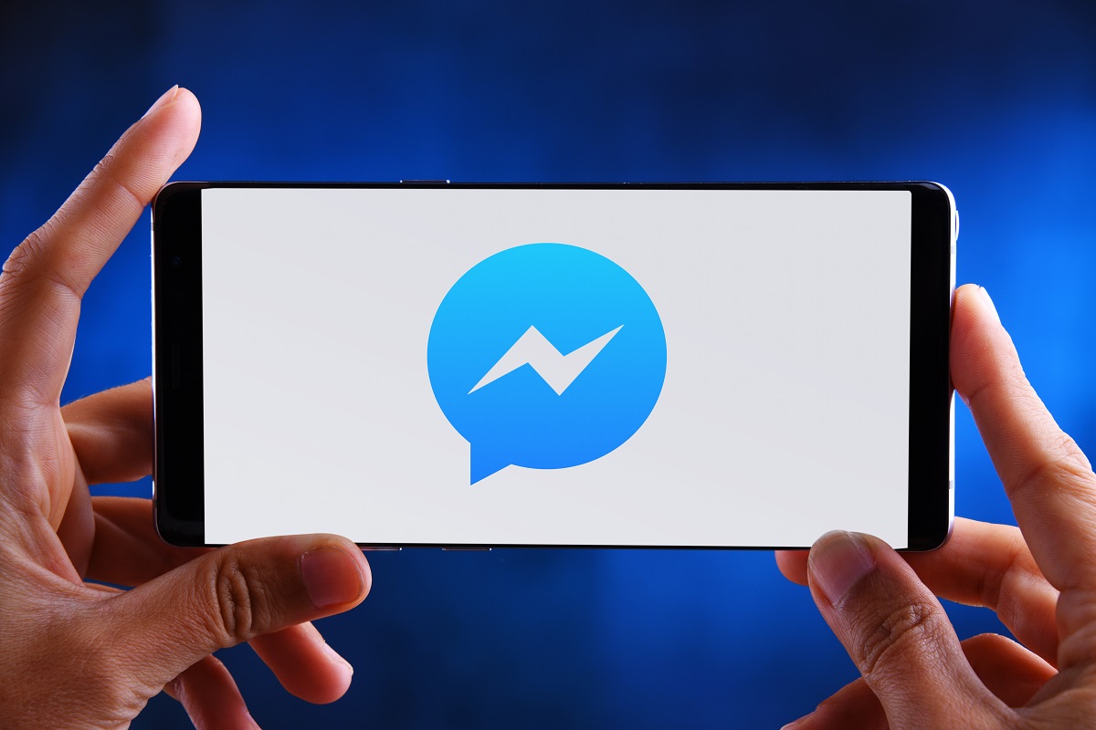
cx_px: 548
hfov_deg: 15.2
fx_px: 4110
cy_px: 365
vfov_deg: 10.2
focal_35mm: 135
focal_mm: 135
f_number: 10
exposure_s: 1/125
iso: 100
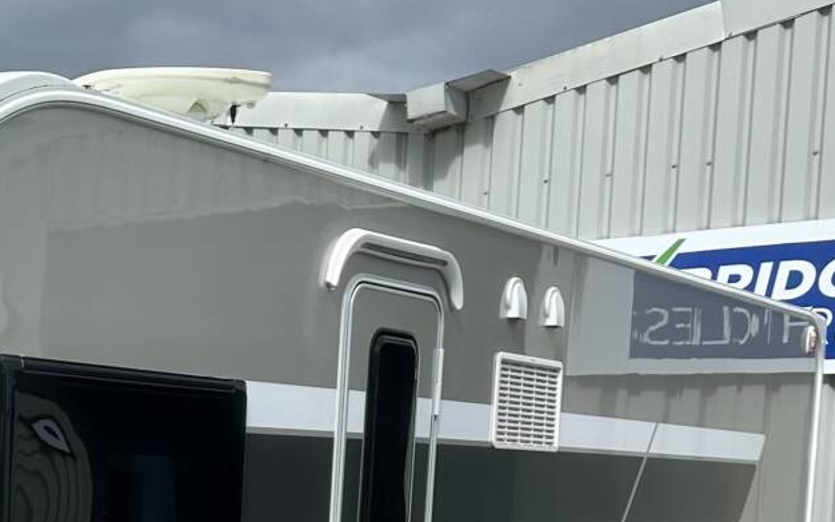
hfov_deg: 24.0
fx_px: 1775
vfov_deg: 15.9
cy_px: 677
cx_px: -175
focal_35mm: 78
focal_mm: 6.86
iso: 80
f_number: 1.78
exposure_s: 1/4762
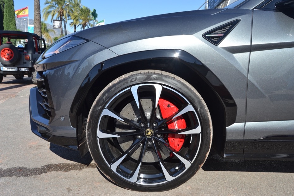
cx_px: 147
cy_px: 98
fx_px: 233
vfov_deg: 45.7
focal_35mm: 28
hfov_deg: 64.6
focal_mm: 19
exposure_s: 1/200
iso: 100
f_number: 7.1
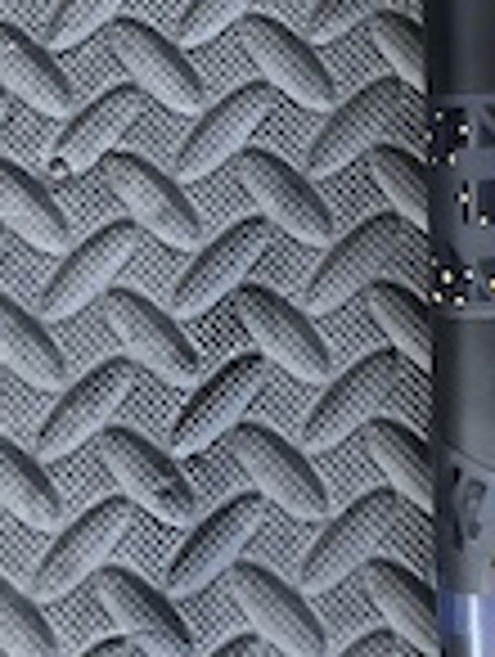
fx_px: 2700
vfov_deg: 13.3
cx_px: 878
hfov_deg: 9.9
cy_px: -248
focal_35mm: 142
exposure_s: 1/121
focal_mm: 5.7
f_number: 1.5
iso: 100
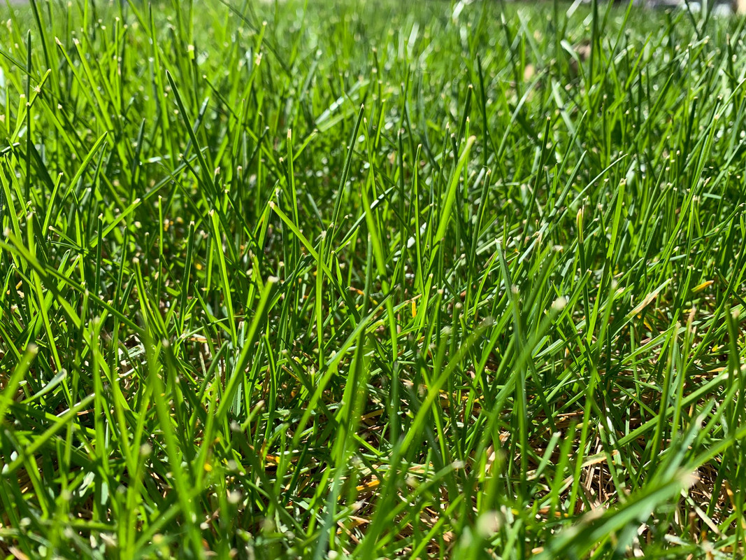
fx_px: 560
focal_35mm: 26
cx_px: 373
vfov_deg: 53.1
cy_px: 280
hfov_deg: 67.3
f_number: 1.8
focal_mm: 4.25
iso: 25
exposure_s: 1/849
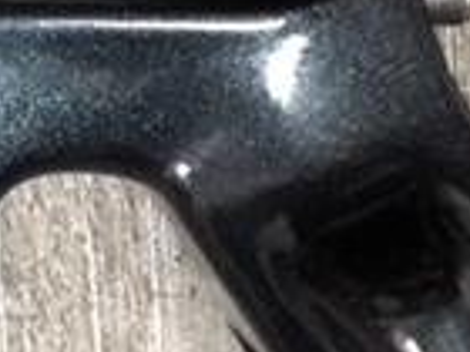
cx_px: -228
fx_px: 1806
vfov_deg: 11.0
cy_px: -47
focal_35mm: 133
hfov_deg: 13.9
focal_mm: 4.15
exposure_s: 1/15
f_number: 2.2
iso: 320
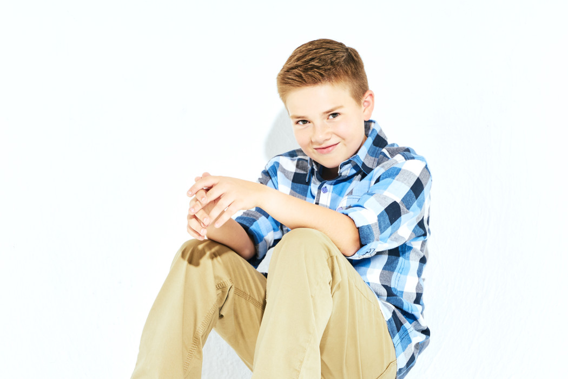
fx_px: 2603
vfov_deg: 8.3
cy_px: 190
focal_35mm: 165
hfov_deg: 12.5
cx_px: 284
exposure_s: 1/160
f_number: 8
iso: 200
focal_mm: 110
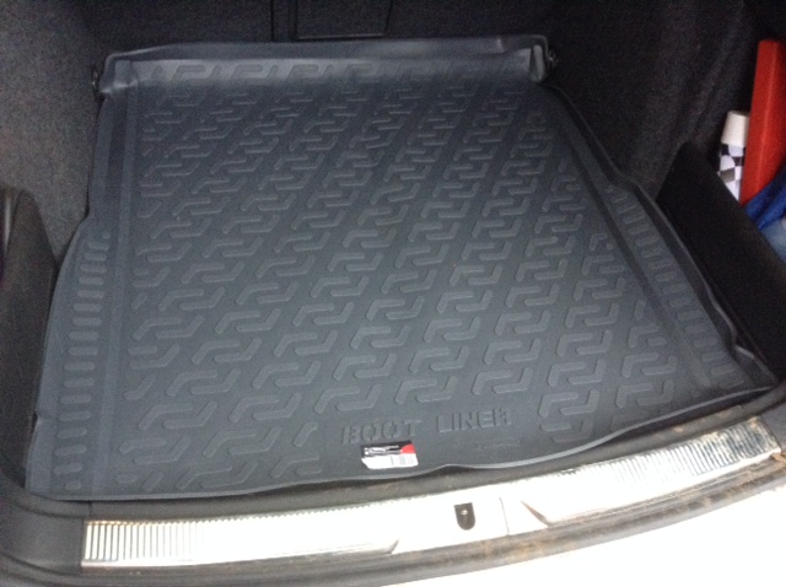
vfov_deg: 42.8
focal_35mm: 33
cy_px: 294
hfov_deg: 55.4
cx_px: 393
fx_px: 748
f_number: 2.4
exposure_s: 1/15
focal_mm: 3.3
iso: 320
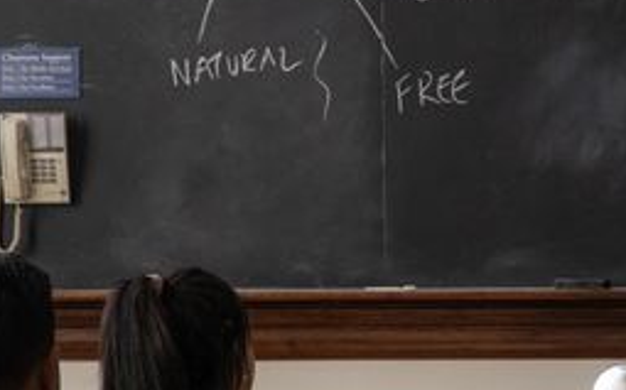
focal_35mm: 215
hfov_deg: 9.6
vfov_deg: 6.1
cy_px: 316
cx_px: 810
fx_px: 3666
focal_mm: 70
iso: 1600
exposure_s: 1/160
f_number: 4.5
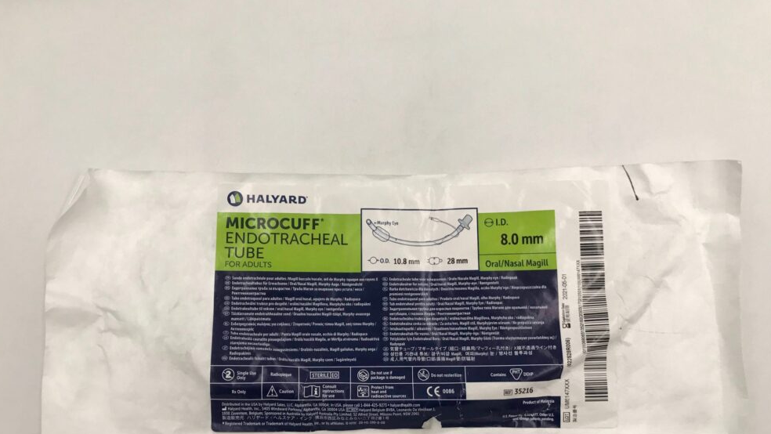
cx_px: 382
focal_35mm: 31
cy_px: 280
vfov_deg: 37.5
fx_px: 634
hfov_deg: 62.6
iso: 25
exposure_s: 1/40
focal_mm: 3.99
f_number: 1.8
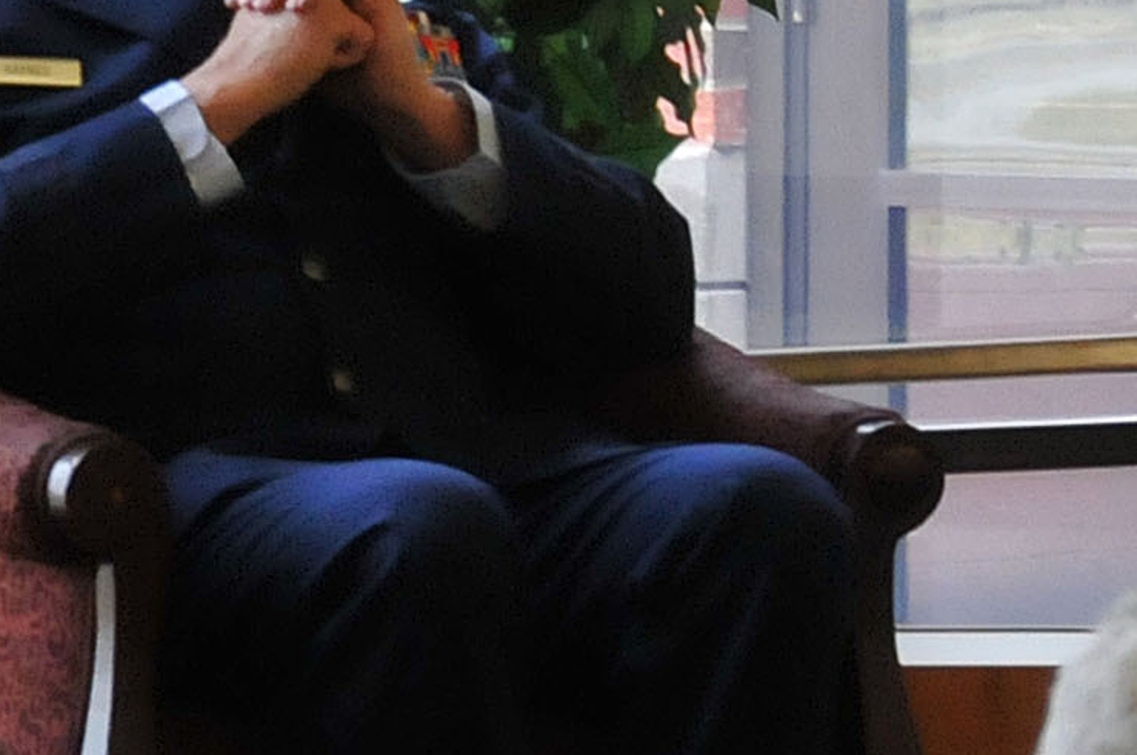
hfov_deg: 3.0
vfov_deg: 2.0
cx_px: -931
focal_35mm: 696
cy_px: -103
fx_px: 21957
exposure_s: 1/30
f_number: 10
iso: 1250
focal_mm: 80
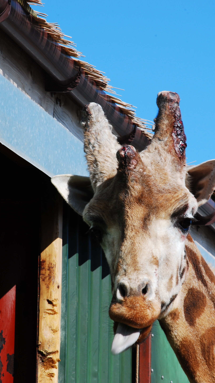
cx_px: 113
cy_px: 192
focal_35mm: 237
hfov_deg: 5.1
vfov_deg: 9.1
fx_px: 2402
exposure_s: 1/60
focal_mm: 150
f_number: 22
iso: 200
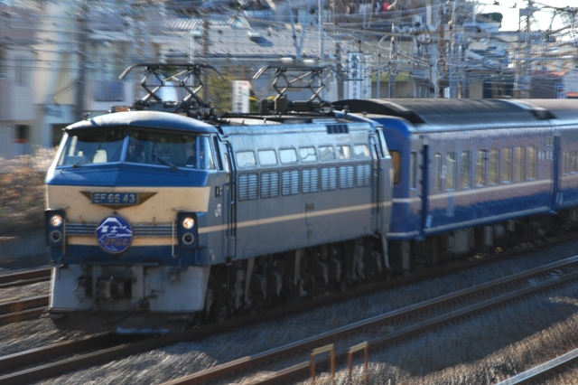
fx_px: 2888
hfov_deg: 11.4
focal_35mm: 180
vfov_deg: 7.6
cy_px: 192
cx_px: 289
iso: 400
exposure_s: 1/60
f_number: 20
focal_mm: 120
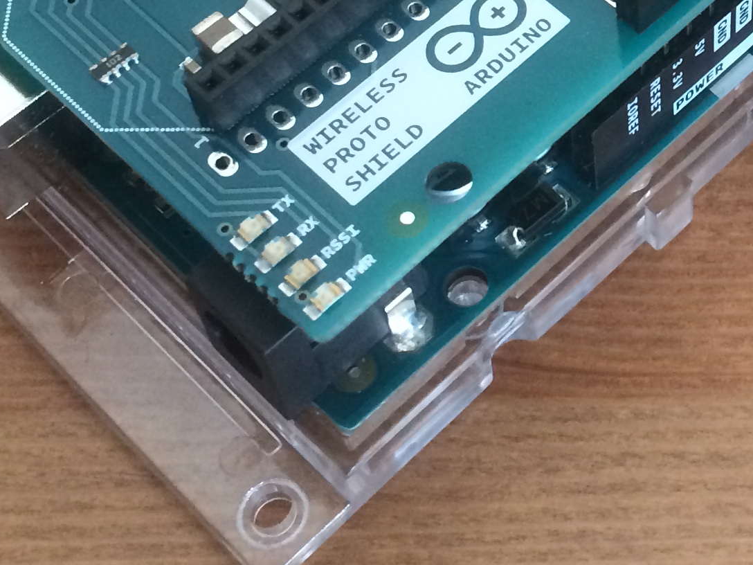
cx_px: 786
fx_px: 1893
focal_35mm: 87
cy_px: -83
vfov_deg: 16.4
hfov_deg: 21.6
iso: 200
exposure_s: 1/30
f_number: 2.2
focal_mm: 4.15
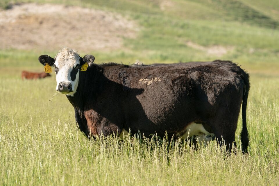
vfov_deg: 8.8
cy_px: 93
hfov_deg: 13.2
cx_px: 140
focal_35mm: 156
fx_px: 1209
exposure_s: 1/320
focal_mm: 130
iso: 64
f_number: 3.5
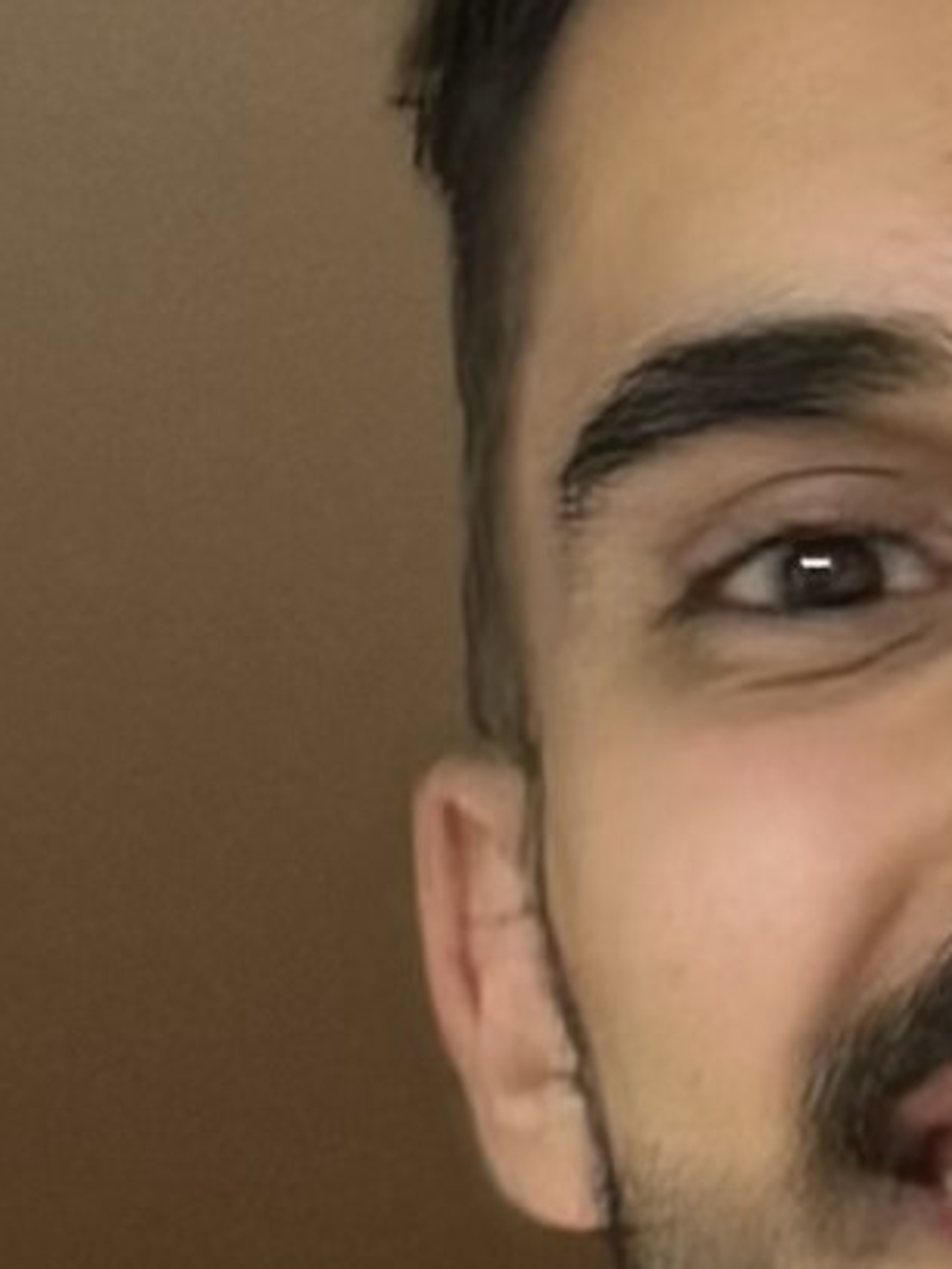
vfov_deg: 24.2
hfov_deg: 17.3
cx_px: 1237
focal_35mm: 80
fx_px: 2932
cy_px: 892
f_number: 1.78
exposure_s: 1/40
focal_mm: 6.86
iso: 640
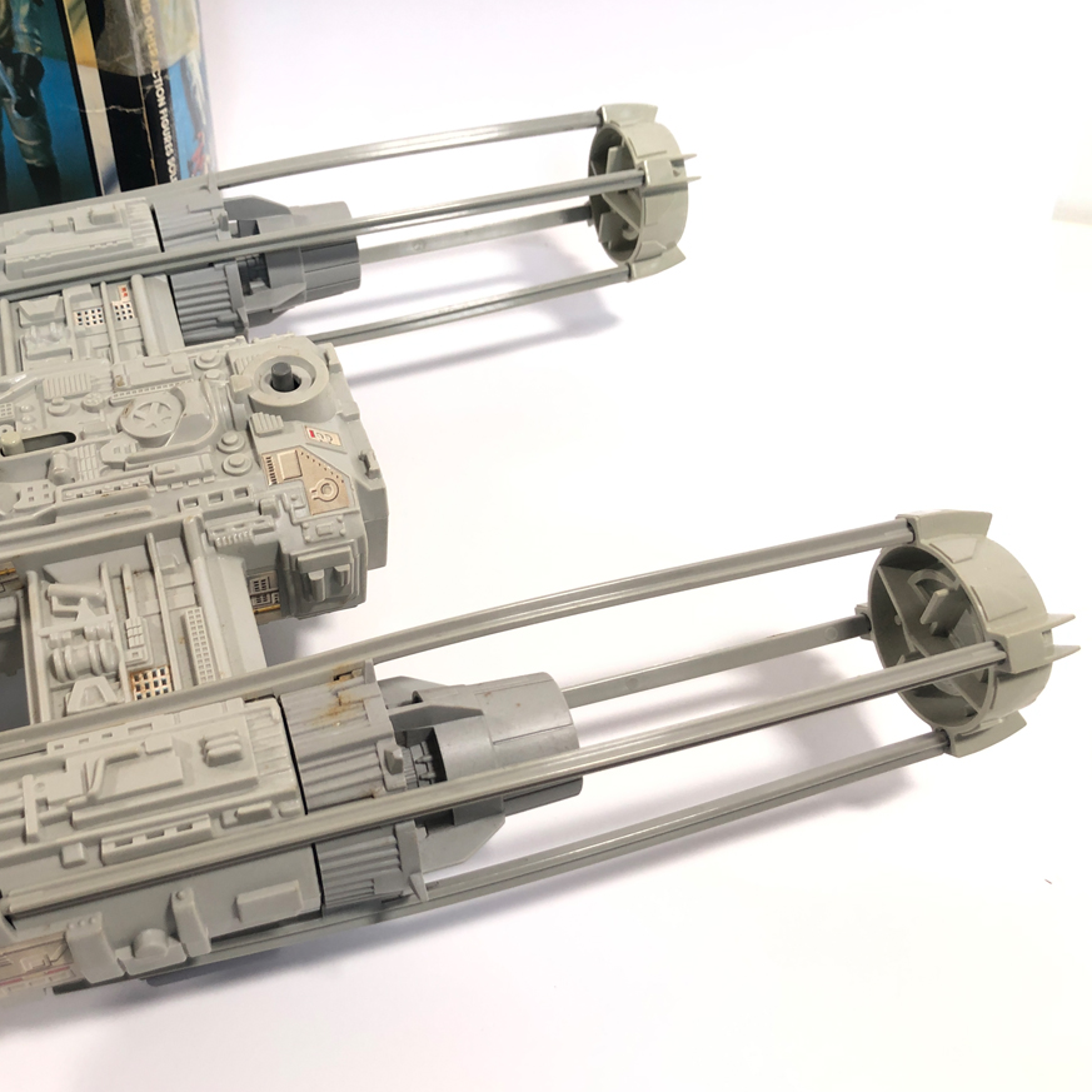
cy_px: 558
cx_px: 361
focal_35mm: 34
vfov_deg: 48.4
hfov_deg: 47.6
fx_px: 1213
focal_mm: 3.99
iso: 32
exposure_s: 1/24
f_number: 1.8
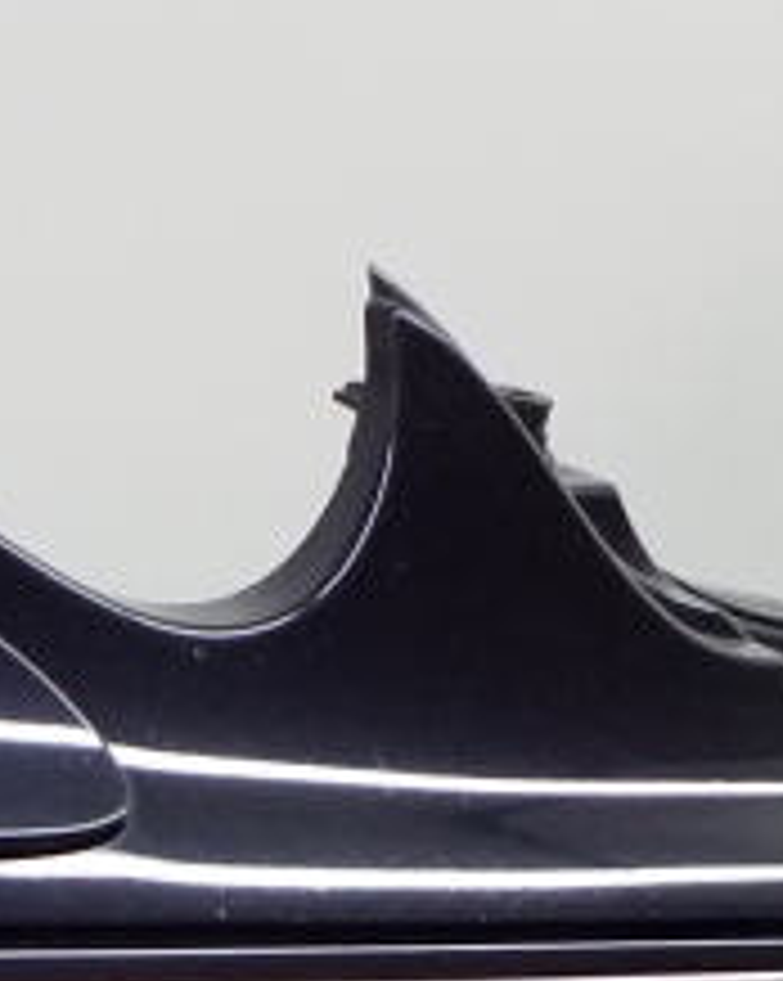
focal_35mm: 124
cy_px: 1390
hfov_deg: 12.1
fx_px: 3597
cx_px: -198
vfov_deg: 14.6
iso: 160
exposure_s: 1/50
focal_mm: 3.6
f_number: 1.9
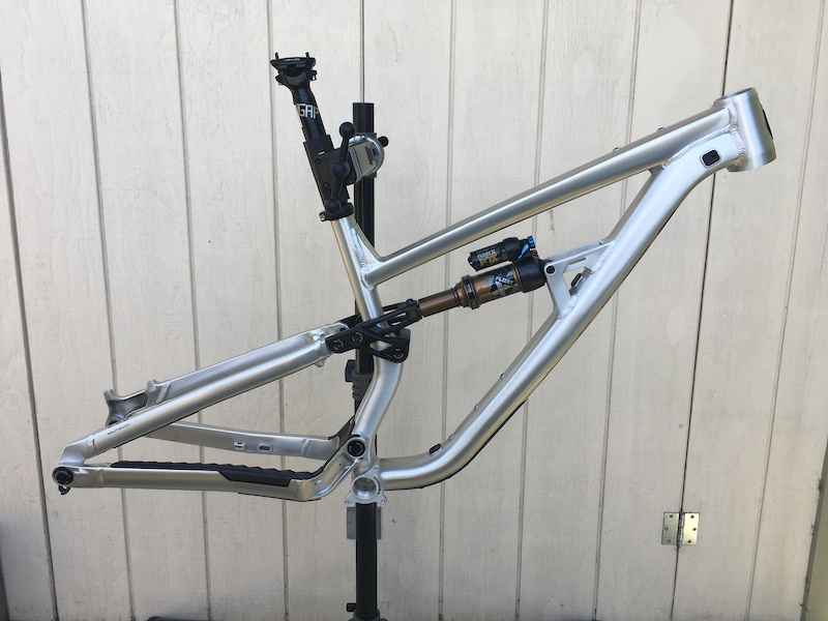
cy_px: 310
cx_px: 414
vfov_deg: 48.2
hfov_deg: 61.7
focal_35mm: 29
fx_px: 694
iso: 25
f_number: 2.2
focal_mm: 4.15
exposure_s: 1/221
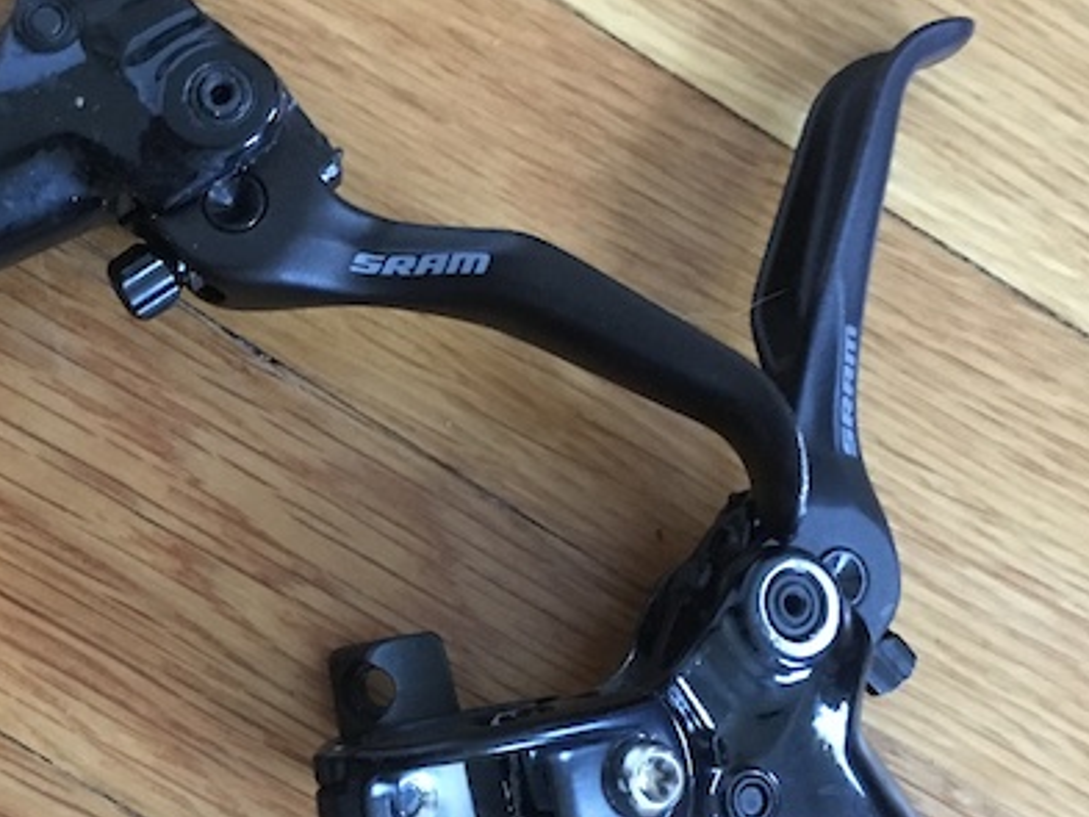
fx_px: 1857
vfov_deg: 24.4
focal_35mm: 59
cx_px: 263
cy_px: 651
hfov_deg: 32.0
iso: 320
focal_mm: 4.15
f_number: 2.2
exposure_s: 1/15
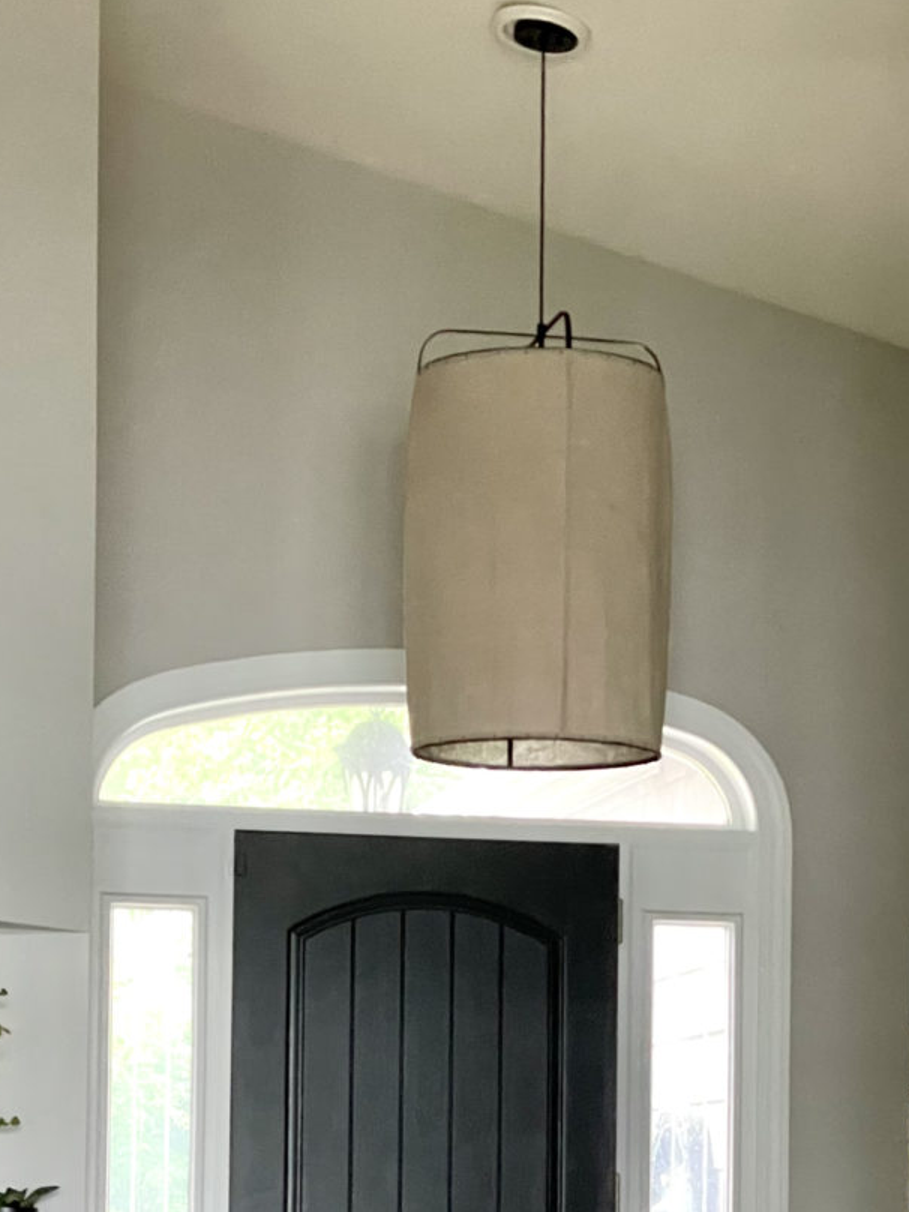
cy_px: 1011
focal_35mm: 103
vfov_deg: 18.9
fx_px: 3606
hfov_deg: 14.4
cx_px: 530
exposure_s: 1/60
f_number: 2
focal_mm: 6
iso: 500
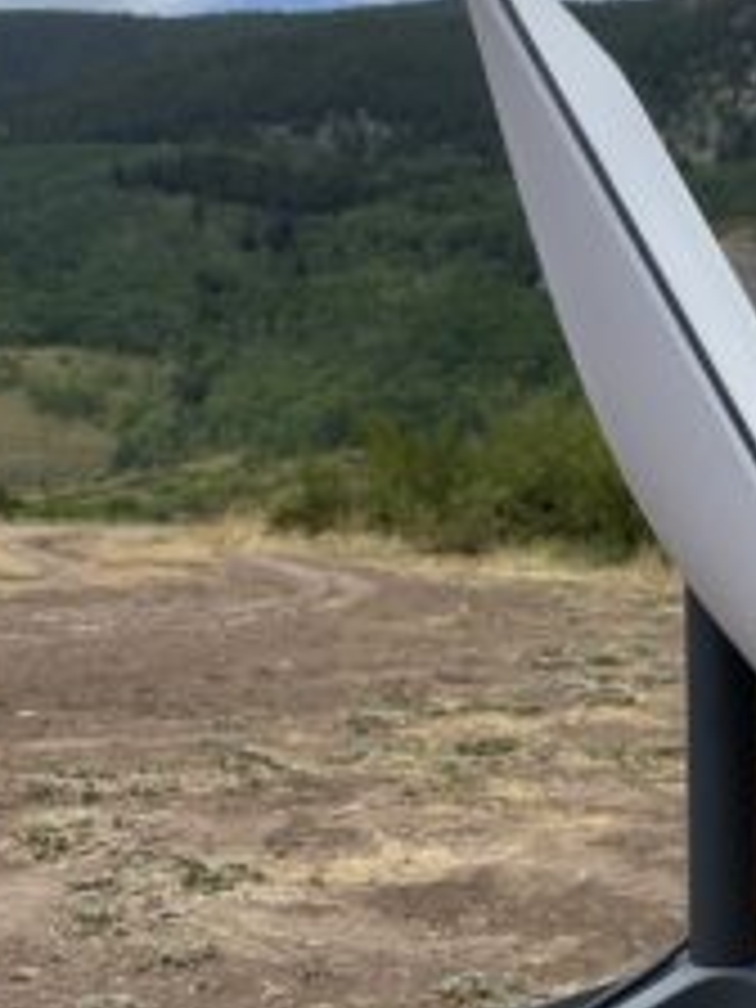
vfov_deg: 33.0
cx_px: 781
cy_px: 657
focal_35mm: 58
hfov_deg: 24.0
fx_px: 1689
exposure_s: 1/5291
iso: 32
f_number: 1.6
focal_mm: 4.2
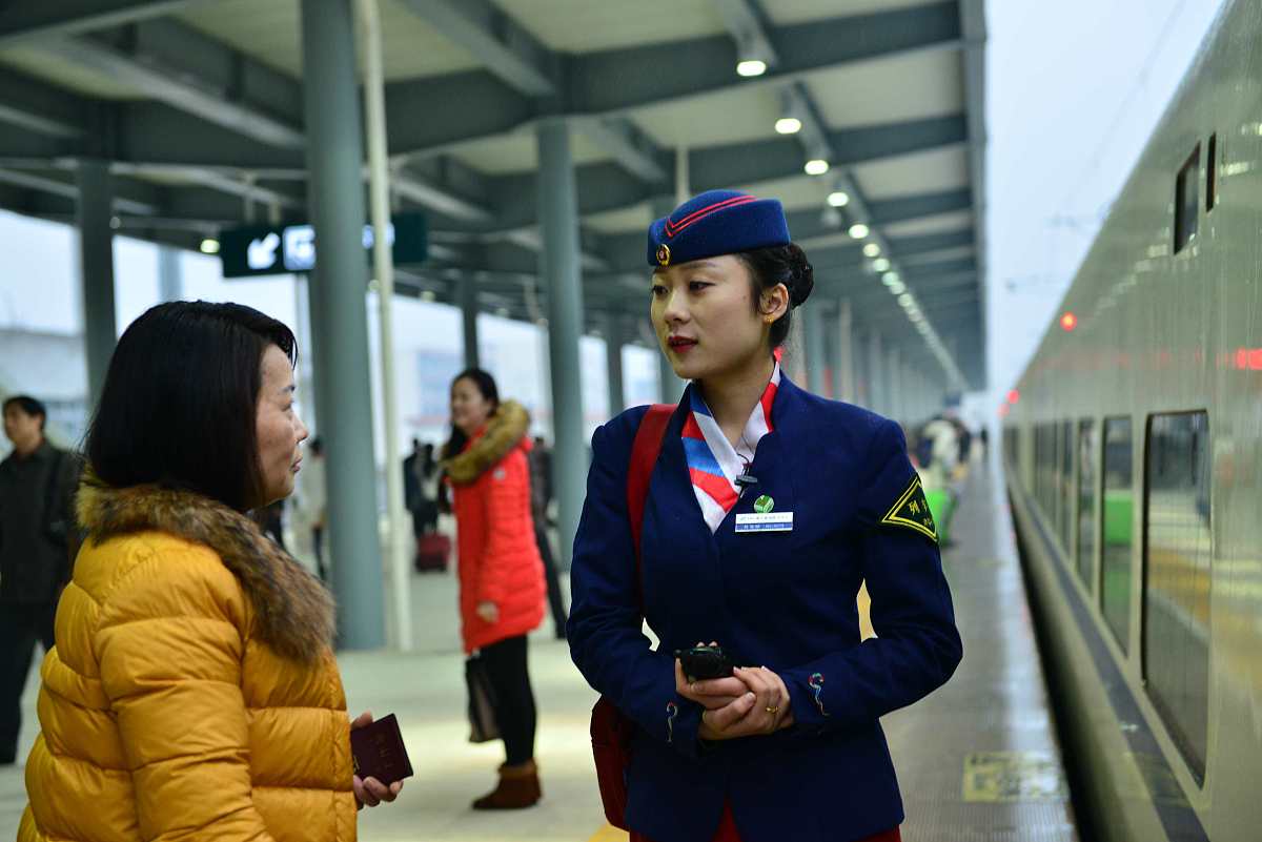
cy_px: 421
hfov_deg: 34.5
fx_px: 2034
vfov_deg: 23.4
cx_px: 631
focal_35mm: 58
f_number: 3.5
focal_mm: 58
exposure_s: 1/80
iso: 640
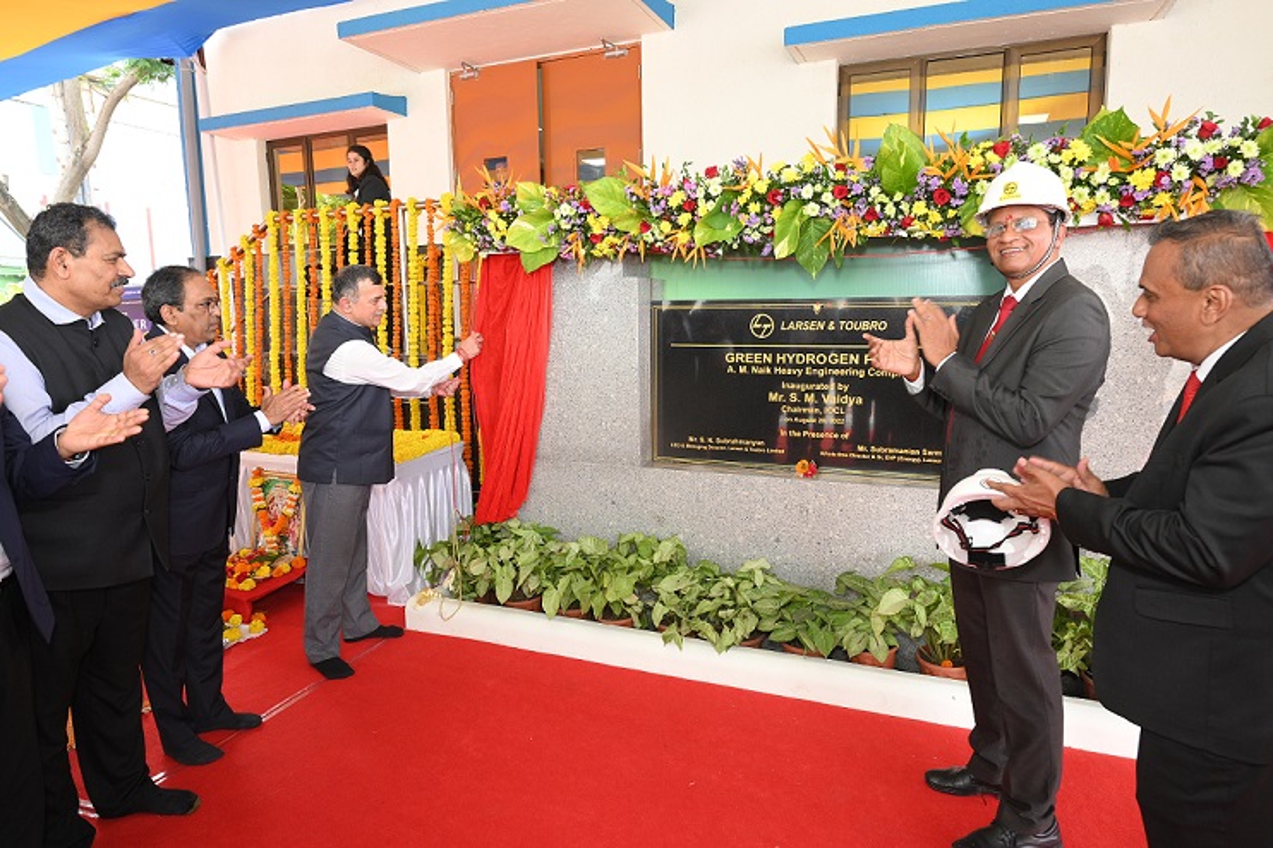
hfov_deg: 81.2
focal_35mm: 21
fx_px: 742
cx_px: 636
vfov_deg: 59.4
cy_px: 424
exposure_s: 1/125
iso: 1250
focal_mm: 21
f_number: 7.1
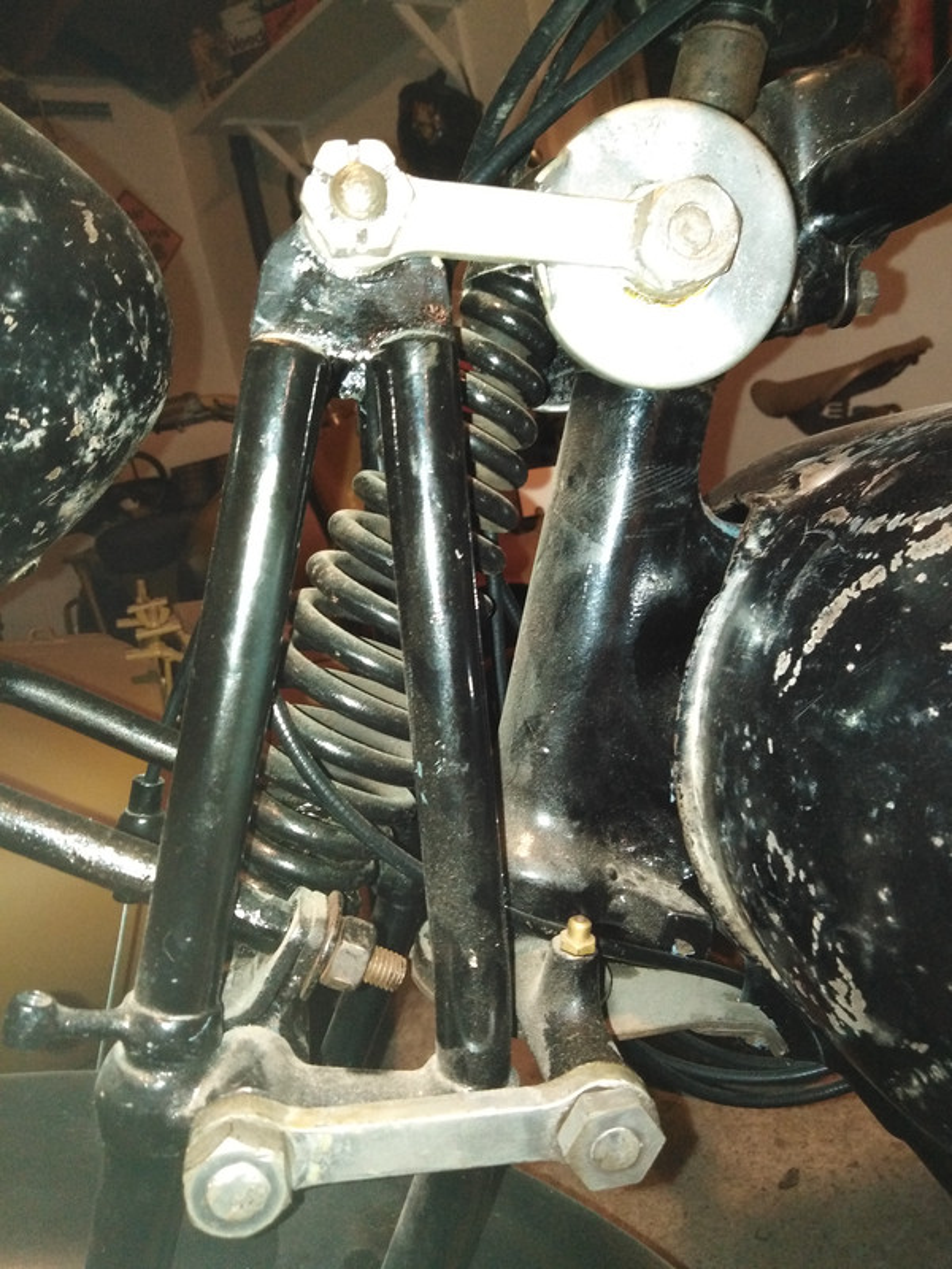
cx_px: 476
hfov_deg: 53.1
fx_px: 953
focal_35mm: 26
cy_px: 634
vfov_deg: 67.3
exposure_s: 1/20.1
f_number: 2.2
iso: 580
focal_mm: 3.46
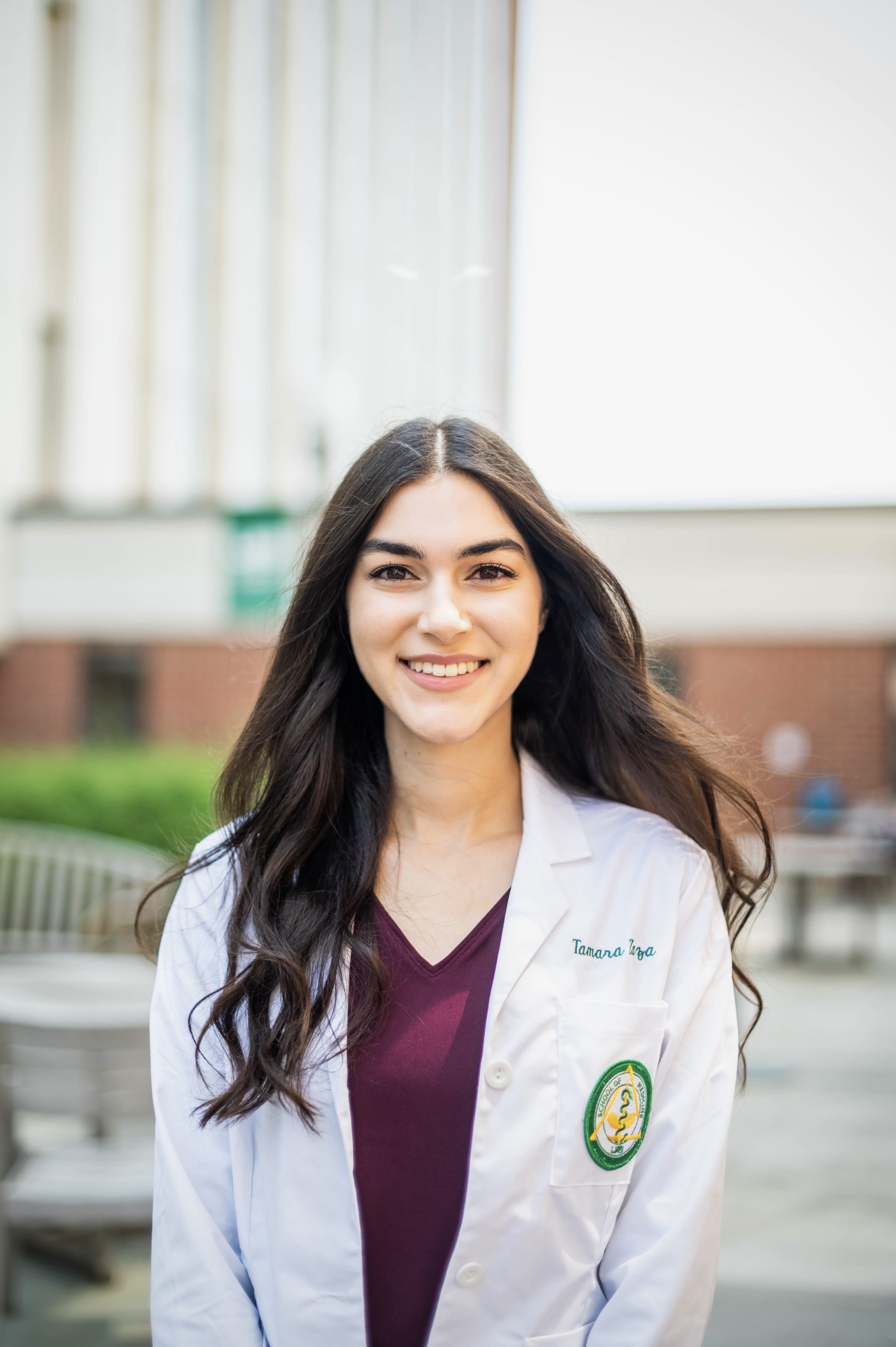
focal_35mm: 50
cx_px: 448
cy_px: 674
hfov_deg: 27.0
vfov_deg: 39.6
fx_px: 1869
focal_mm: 50
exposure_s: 1/800
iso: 100
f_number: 1.8
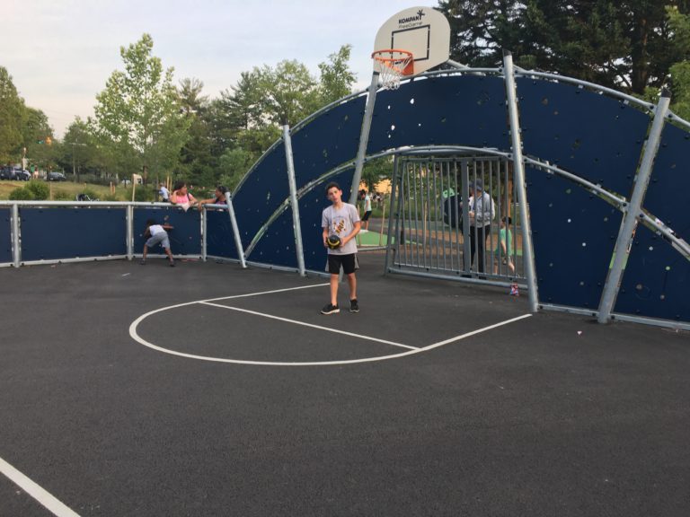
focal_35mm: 29
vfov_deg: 48.2
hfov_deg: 61.7
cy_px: 258
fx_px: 578
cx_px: 345
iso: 25
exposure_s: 1/128
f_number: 2.2
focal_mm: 4.15
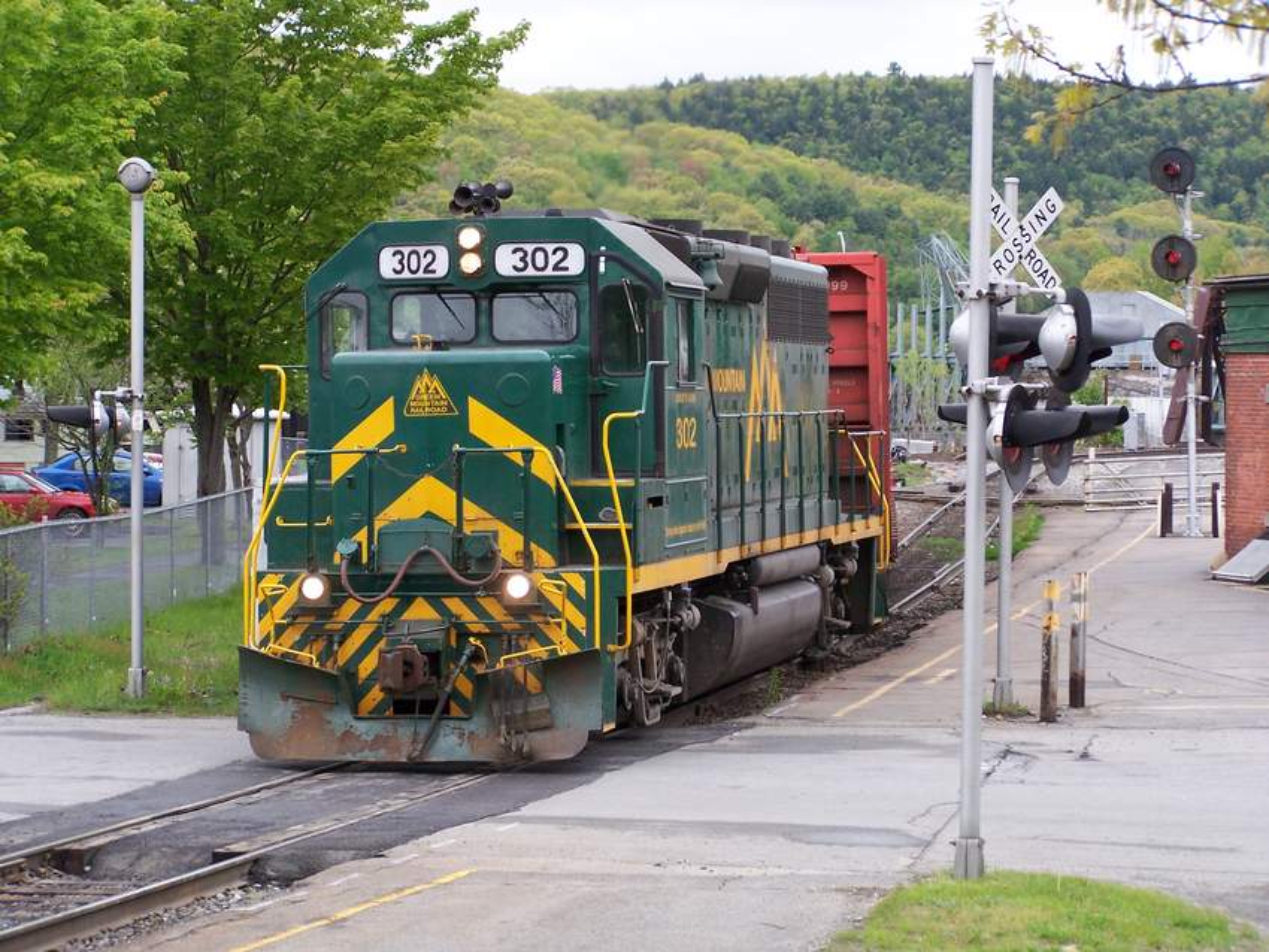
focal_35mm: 117
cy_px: 476
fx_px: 4290
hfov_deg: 16.8
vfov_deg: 12.7
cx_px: 634
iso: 140
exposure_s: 1/250
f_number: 3.2
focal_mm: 19.4
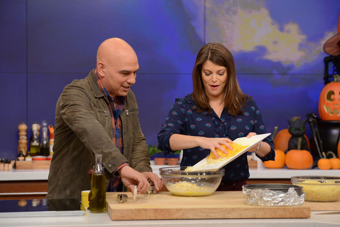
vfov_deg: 13.0
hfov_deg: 19.5
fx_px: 992
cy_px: 114
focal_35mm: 105
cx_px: 170
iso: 2500
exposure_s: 1/250
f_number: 4
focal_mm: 105
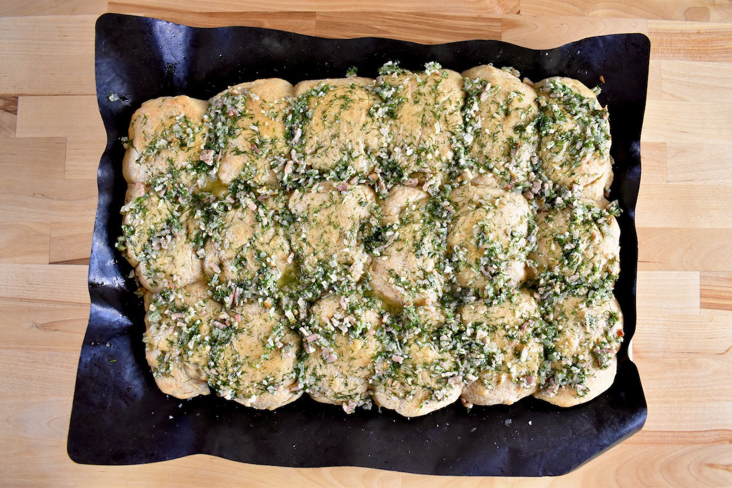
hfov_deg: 67.4
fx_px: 549
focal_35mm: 27
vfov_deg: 47.9
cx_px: 366
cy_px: 244
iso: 1800
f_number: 4
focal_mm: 18
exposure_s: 1/125
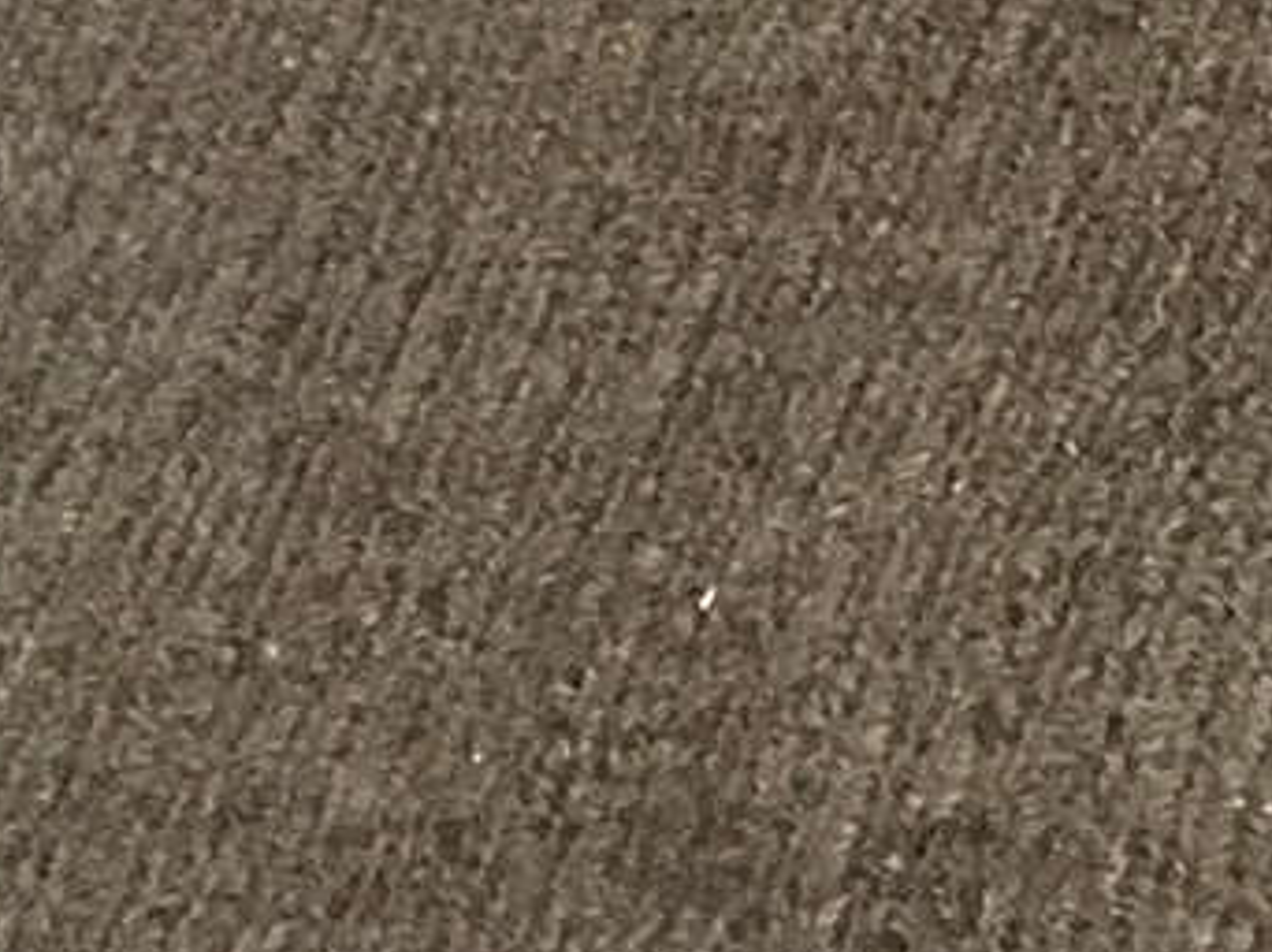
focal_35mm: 171
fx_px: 6279
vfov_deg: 7.8
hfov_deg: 10.1
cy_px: -1566
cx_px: 3068
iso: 320
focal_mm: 4.15
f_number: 2.2
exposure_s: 1/17
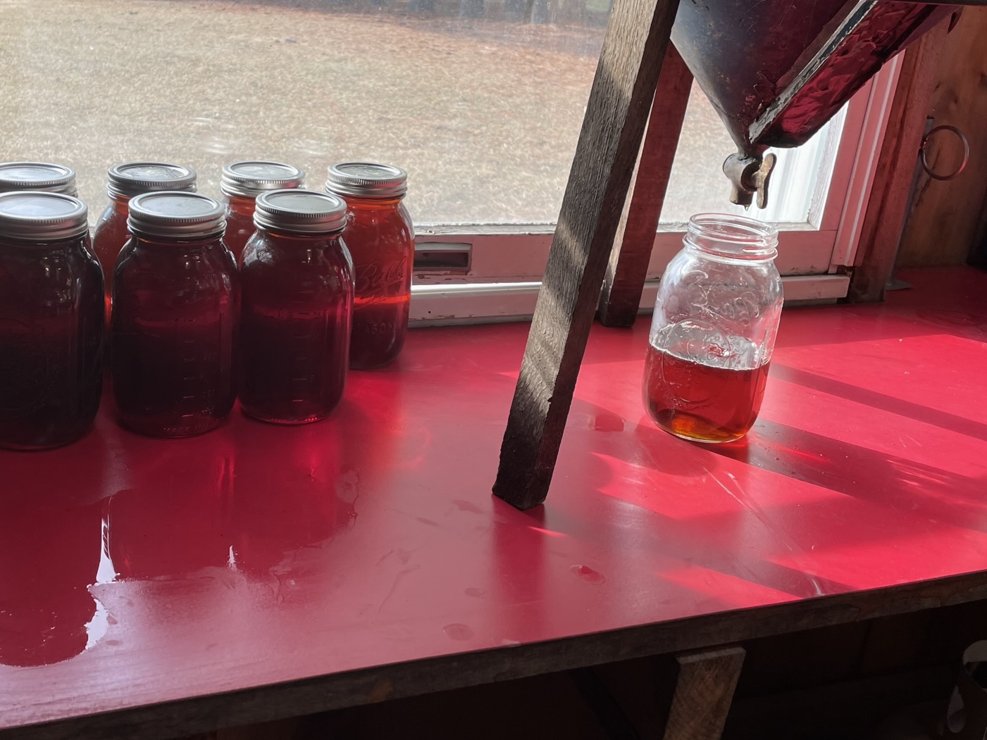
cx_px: 355
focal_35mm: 38
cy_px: 268
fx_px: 1084
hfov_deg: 48.4
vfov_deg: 37.4
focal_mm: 4.2
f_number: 1.6
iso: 32
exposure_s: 1/369
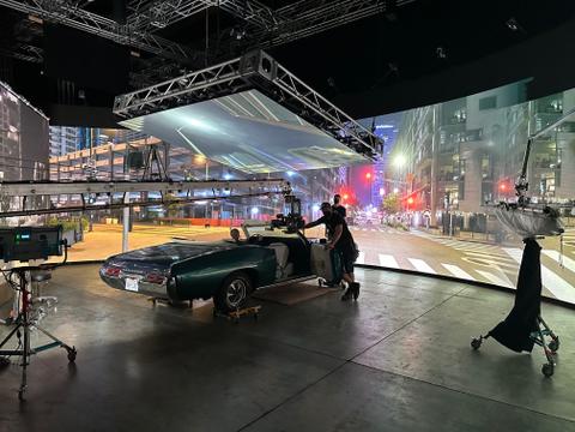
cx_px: 288
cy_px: 216
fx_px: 399
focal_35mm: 24
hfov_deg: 71.6
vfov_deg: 56.8
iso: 800
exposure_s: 1/60
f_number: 1.78
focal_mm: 6.86
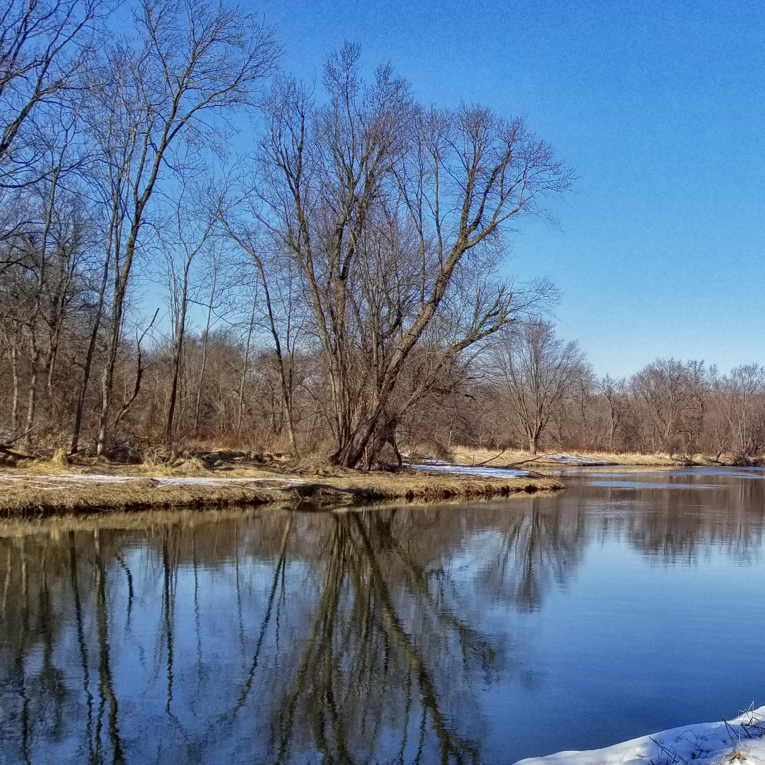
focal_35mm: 45
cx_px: 744
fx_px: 1125
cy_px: 454
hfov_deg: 34.5
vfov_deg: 37.4
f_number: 1.7
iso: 50
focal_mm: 4.3
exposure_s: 1/3048
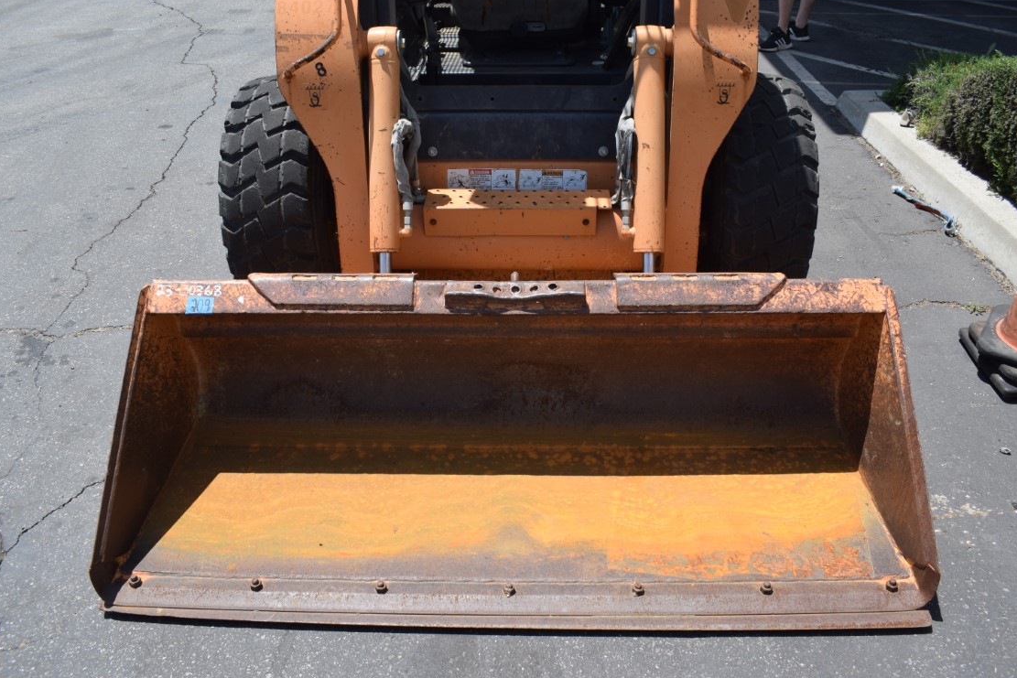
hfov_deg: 65.5
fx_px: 791
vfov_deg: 46.4
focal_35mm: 28
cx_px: 522
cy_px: 342
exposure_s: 1/400
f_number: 9
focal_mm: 18
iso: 200
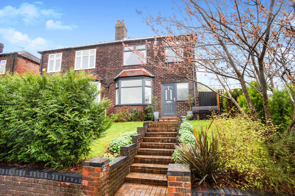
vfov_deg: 53.1
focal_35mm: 24
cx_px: 148
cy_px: 98
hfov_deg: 73.8
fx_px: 197
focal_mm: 16
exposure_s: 1/60
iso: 100
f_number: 4
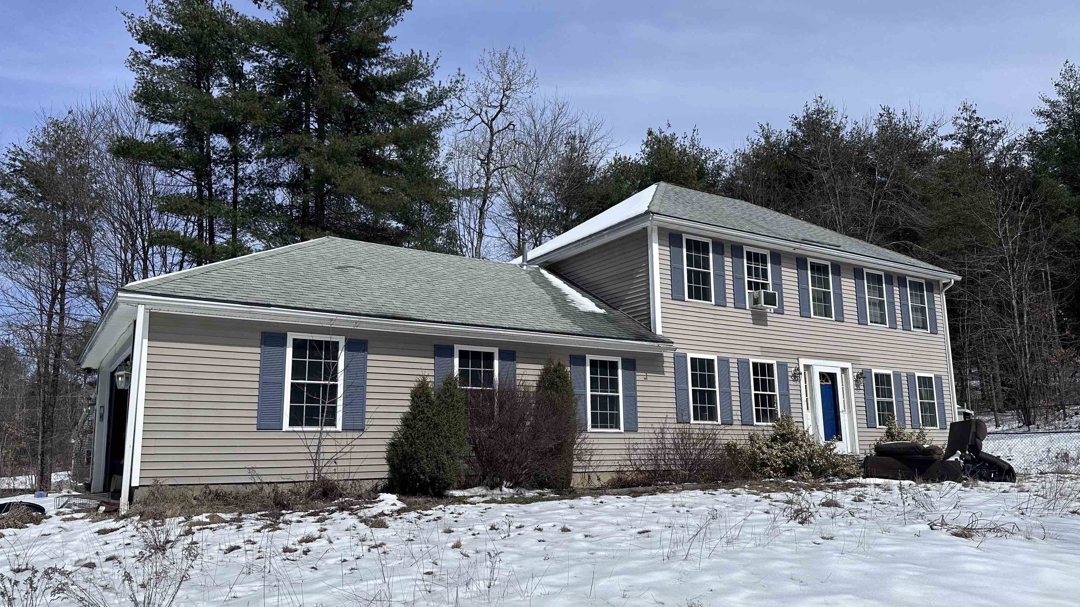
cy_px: 325
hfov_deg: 69.9
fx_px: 773
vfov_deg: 42.9
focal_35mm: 27
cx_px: 538
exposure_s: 1/9709
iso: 80
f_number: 1.78
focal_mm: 6.86
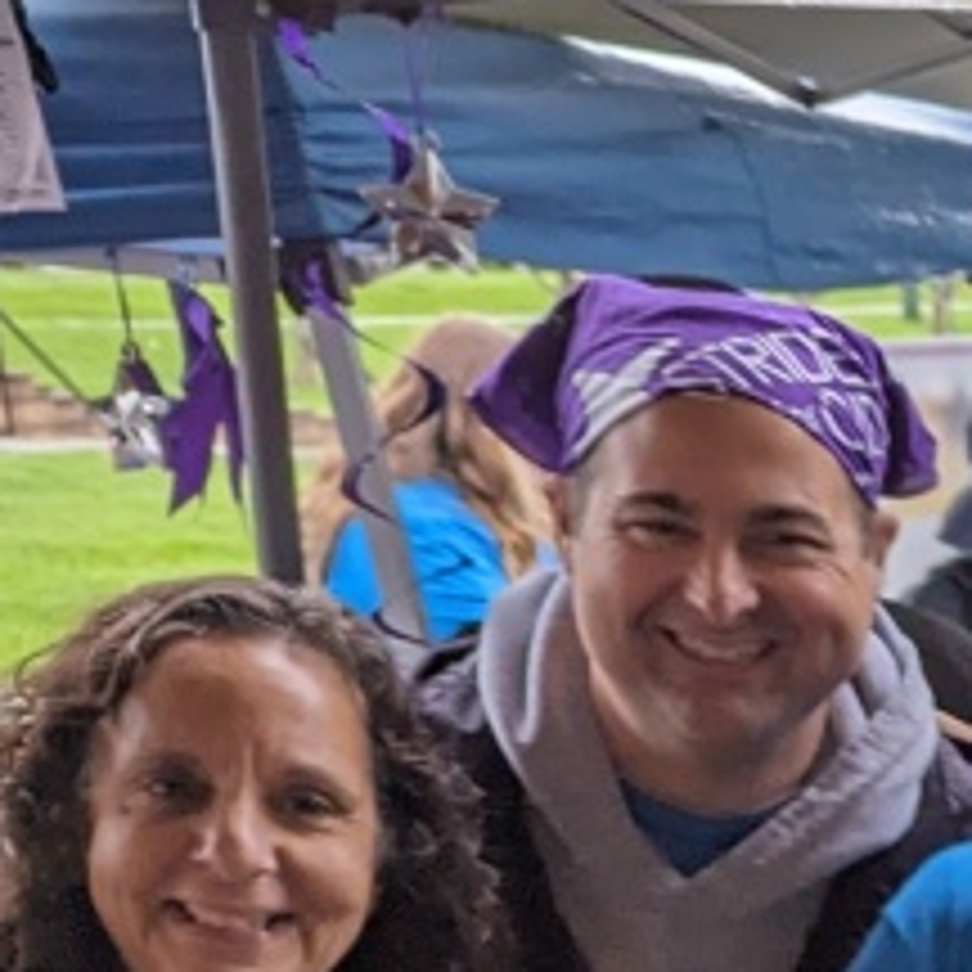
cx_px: 2434
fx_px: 3749
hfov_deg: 11.7
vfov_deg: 13.8
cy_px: 1476
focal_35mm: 118
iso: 87
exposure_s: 1/148
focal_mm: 6.81
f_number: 1.85
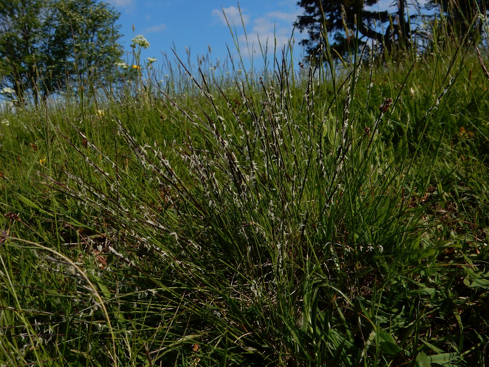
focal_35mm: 36
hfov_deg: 51.4
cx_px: 244
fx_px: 509
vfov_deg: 39.7
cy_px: 184
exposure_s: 1/2000
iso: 125
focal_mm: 6.4
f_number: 4.2
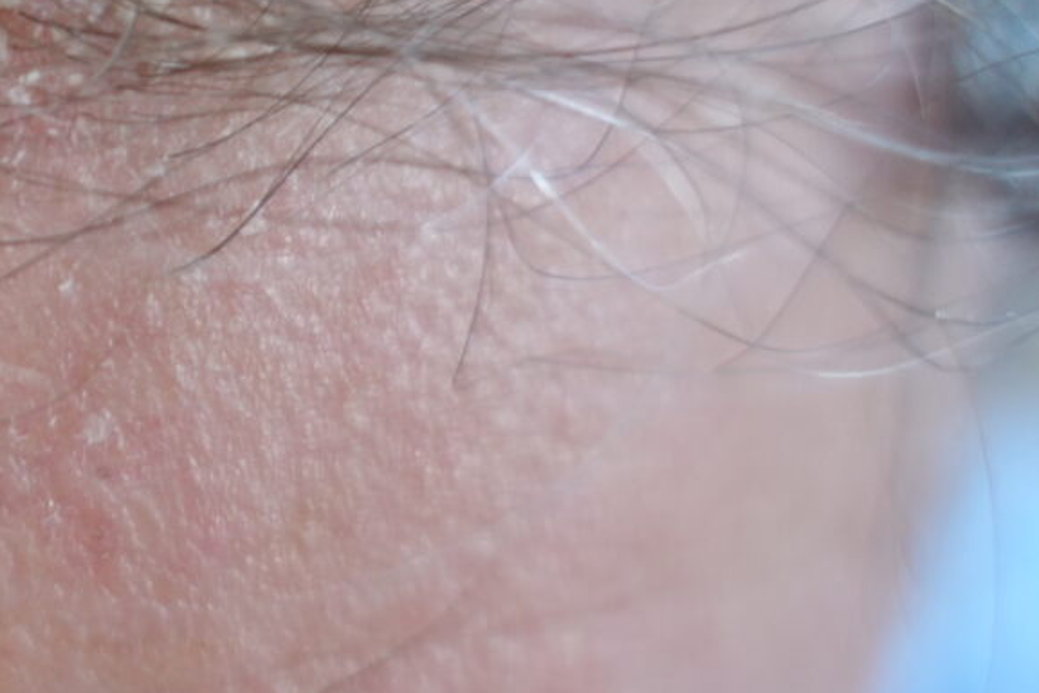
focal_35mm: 64
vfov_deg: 20.3
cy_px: -54
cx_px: -263
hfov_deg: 27.1
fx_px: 1847
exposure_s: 1/30
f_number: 1.8
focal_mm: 8.8
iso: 160
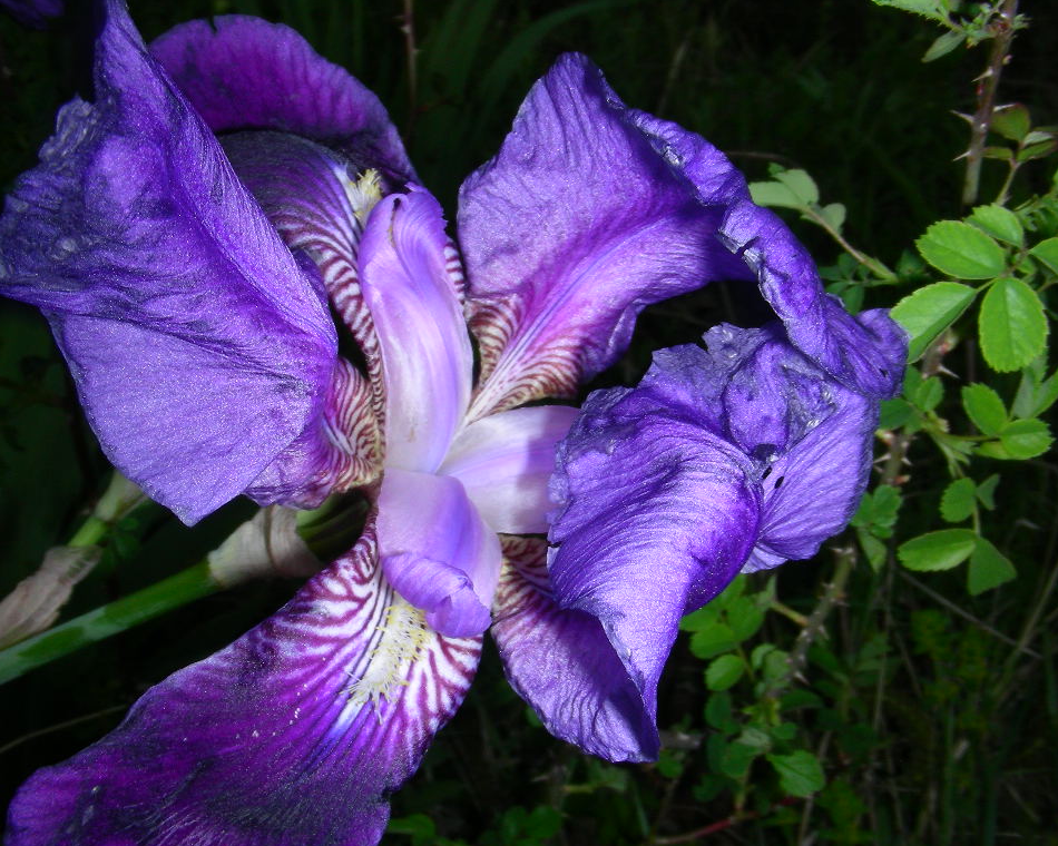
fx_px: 1253
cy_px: 425
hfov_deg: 45.8
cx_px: 517
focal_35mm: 40
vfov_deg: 37.3
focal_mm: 6.3
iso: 50
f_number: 6.8
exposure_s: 1/60.1
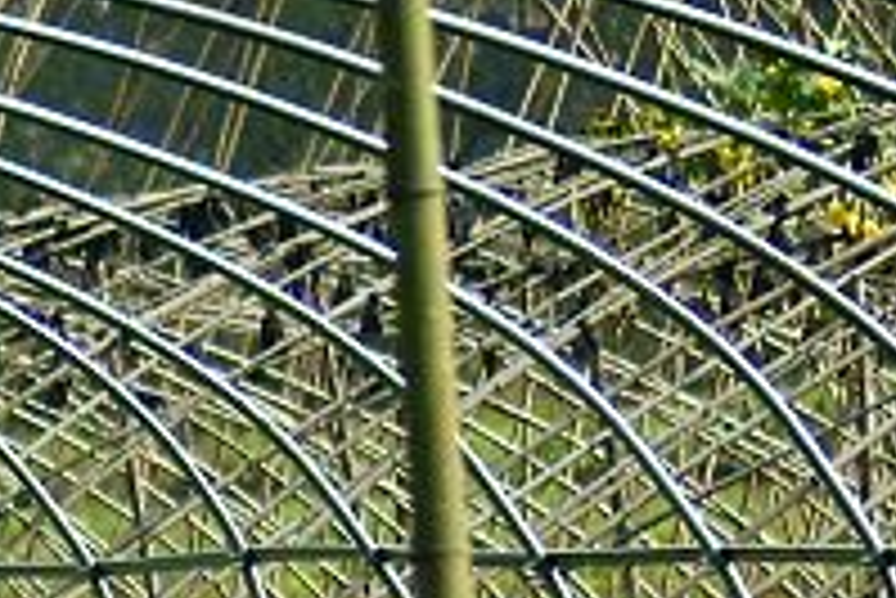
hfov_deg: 3.0
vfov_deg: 2.0
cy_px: 1468
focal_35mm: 677
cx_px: -1004
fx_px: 16862
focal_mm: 75
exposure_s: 1/1250
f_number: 4.5
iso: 200
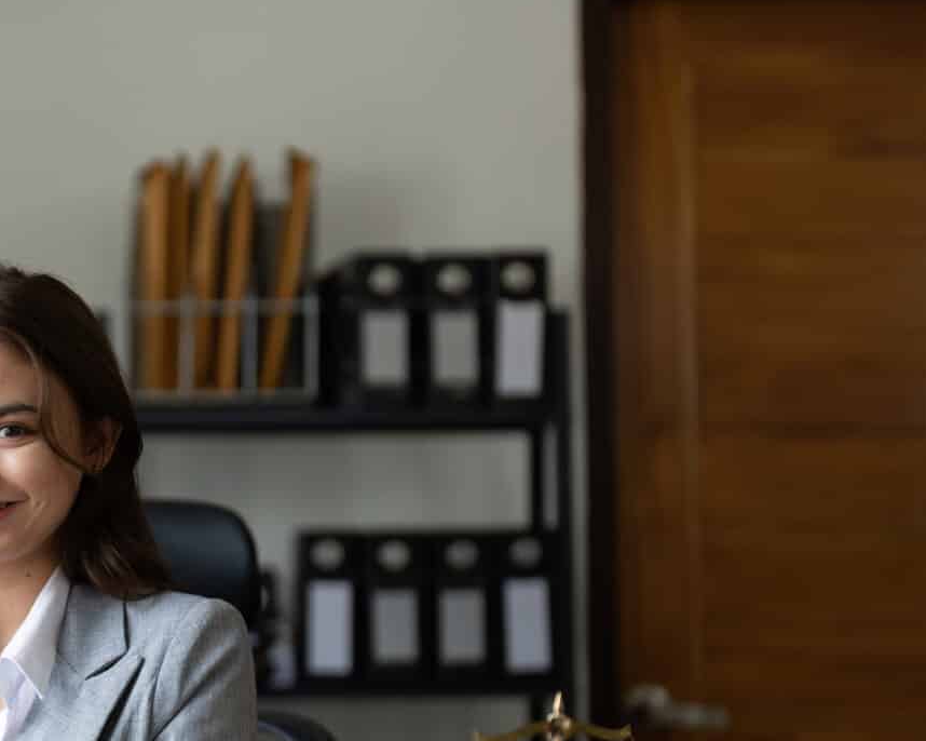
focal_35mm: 112
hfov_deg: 16.7
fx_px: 3069
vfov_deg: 13.7
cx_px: -36
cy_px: 484
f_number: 1.2
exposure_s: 1/640
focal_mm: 50
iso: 100
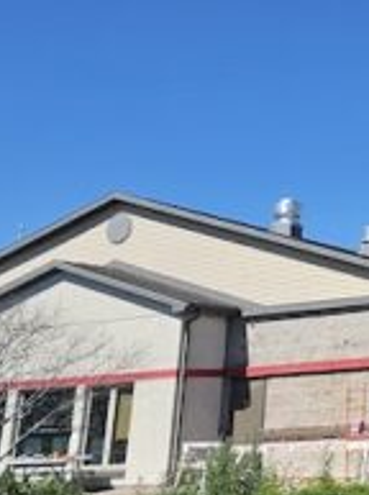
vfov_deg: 34.4
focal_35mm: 54
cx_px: 546
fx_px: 770
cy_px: 90
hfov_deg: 22.4
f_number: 2.2
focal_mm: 2.2
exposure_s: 1/2985
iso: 50
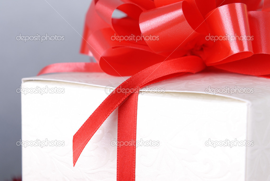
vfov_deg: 13.1
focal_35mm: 105
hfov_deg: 19.4
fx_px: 789
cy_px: 90
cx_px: 135
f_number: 7.1
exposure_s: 1/100
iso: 100
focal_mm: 70
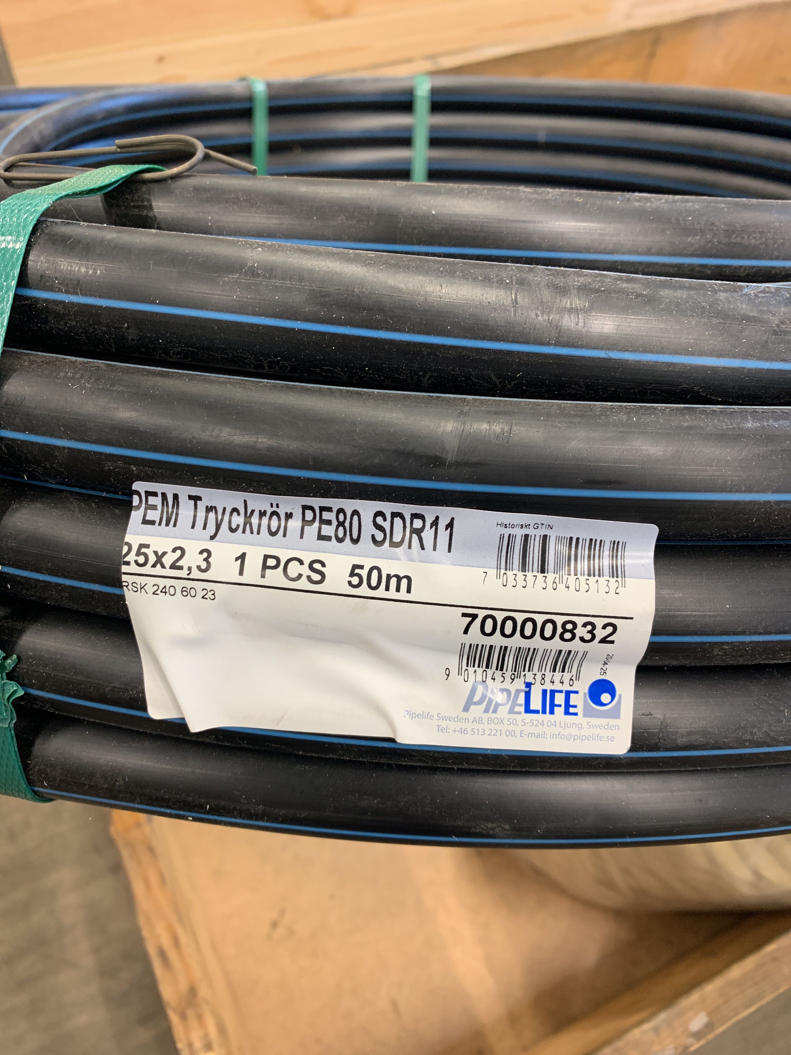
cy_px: 528
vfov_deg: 67.3
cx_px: 396
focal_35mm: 26
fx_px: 792
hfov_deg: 53.1
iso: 100
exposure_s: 1/60
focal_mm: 4.25
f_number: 1.8
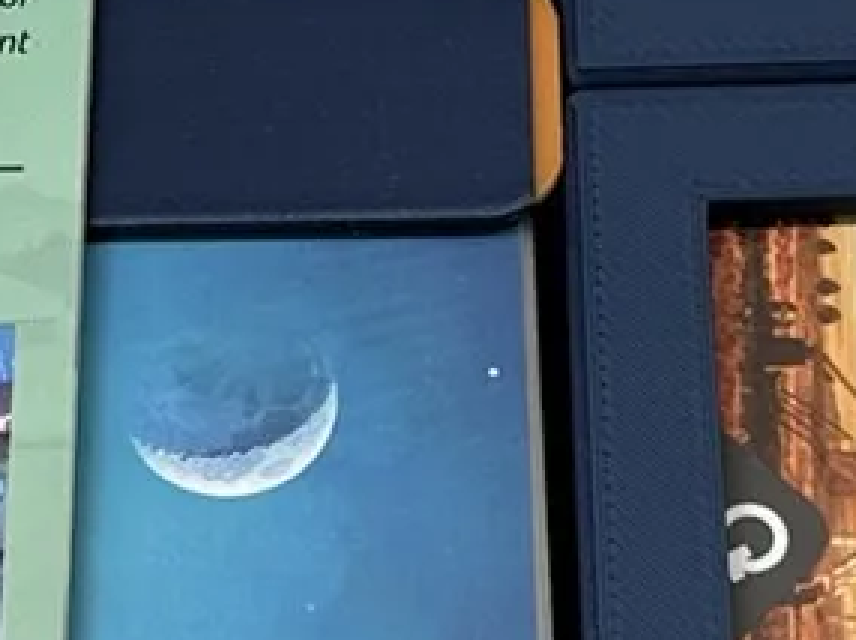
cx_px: 374
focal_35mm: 172
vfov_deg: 8.6
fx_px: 4250
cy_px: -21
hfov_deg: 11.5
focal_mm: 6.86
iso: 50
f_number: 1.78
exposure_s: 1/118
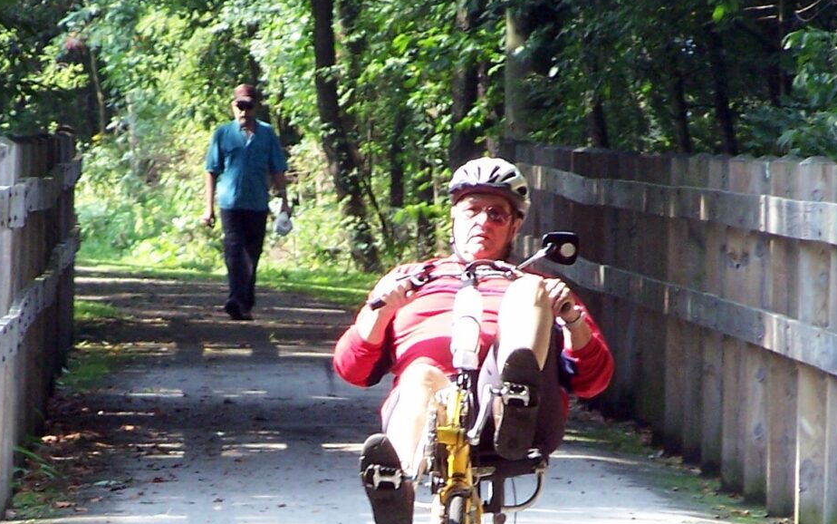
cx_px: 386
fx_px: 11682
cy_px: 454
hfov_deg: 4.1
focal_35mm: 512
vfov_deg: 2.6
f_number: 3.2
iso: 140
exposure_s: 1/250
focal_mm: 36.2
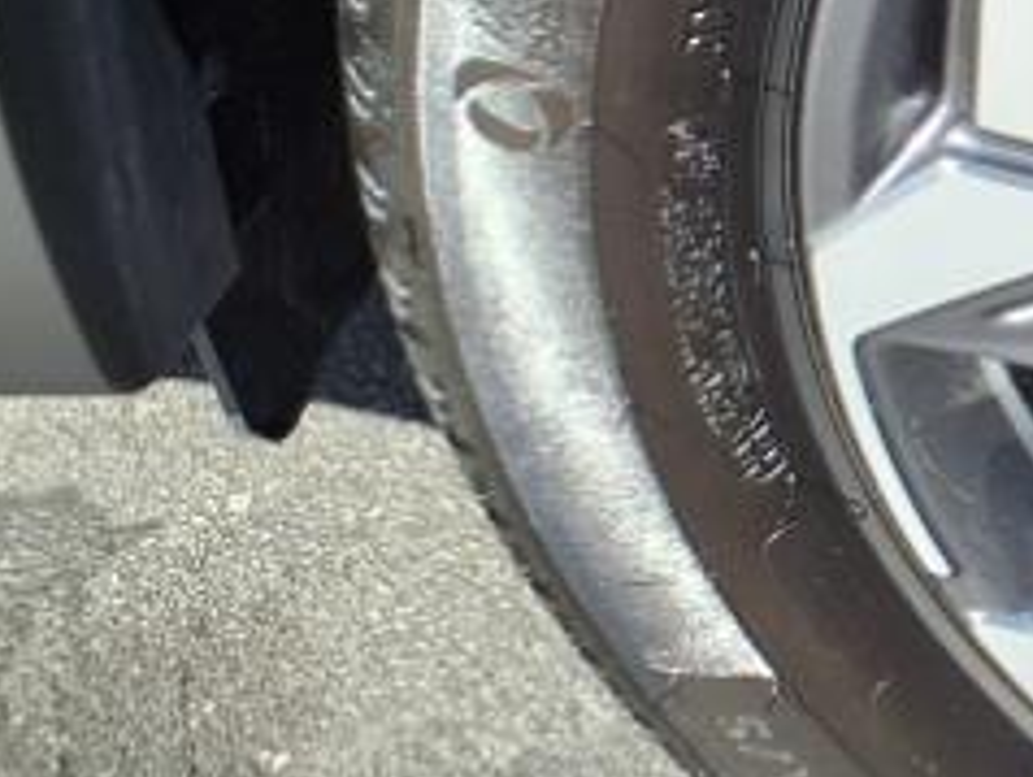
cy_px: -13
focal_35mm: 116
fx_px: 3465
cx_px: 1849
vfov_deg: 12.6
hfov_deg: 14.8
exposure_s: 1/455
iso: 40
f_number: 1.9
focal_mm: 3.58
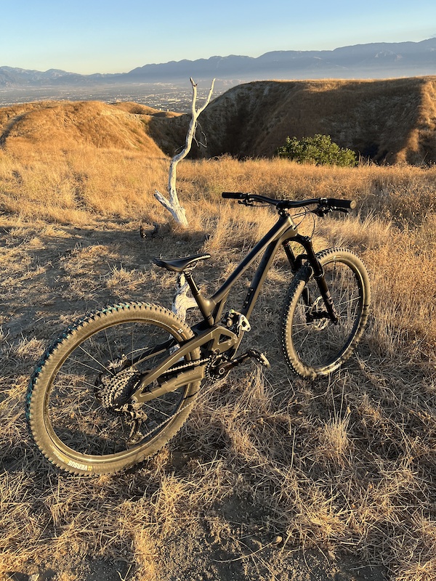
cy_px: 290
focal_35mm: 26
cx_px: 218
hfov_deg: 53.1
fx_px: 437
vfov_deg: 67.3
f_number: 1.6
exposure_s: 1/520
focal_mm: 5.1
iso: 50
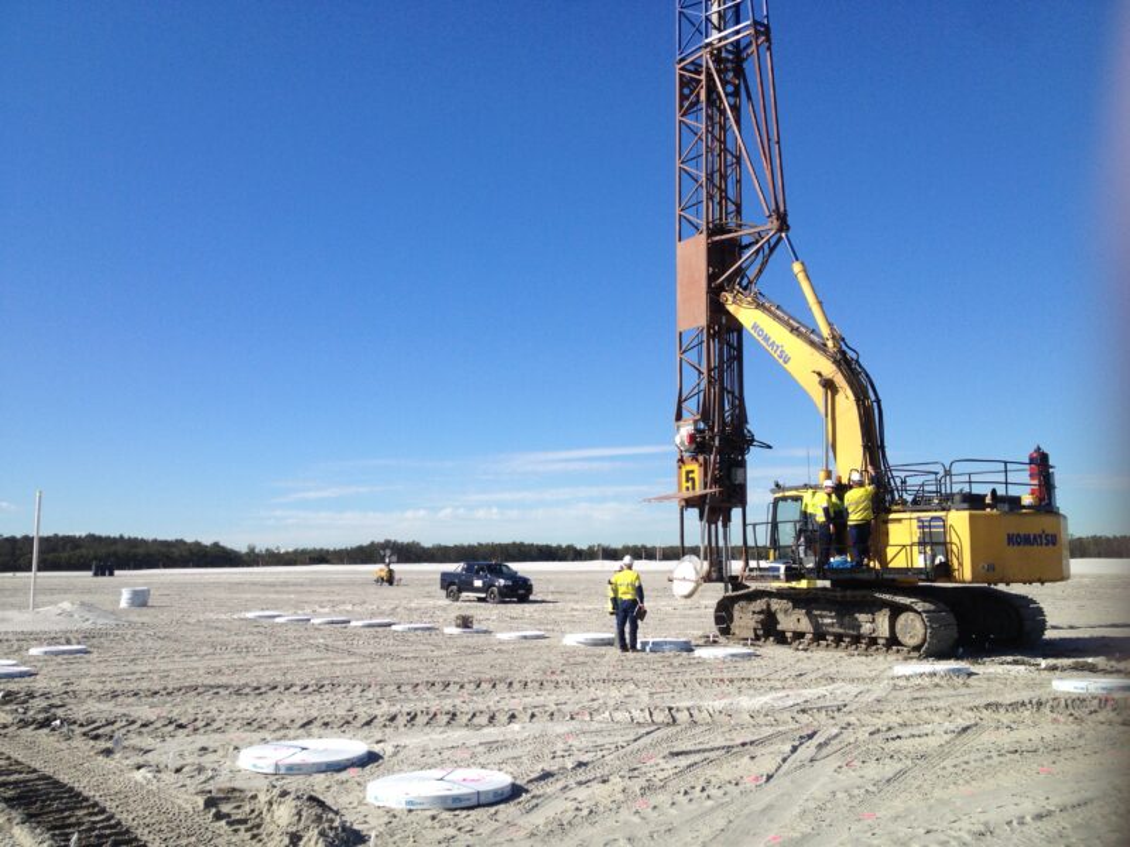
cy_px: 424
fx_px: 1143
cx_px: 565
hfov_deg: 52.6
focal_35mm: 35
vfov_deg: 40.7
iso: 50
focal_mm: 4.28
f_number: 2.4
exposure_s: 1/2045
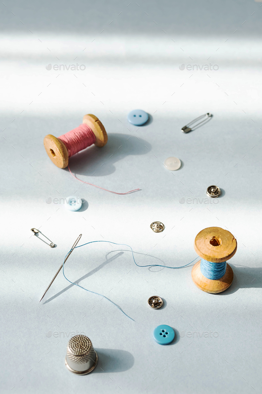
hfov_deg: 18.2
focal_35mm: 75
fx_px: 819
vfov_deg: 27.0
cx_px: 131
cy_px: 197
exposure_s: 1/125
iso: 200
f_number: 5.6
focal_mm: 50
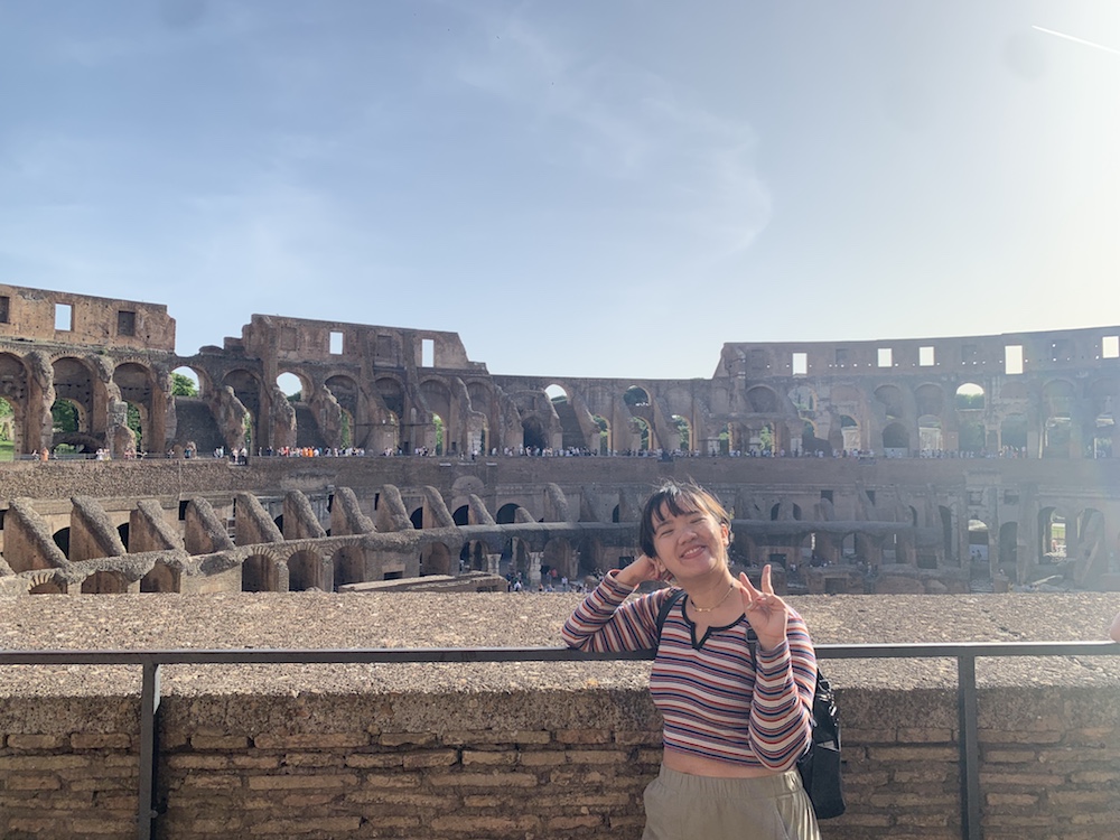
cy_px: 420
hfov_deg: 67.3
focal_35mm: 26
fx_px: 841
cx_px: 560
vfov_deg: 53.1
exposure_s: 1/2033
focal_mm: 4.25
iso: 25
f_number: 1.8
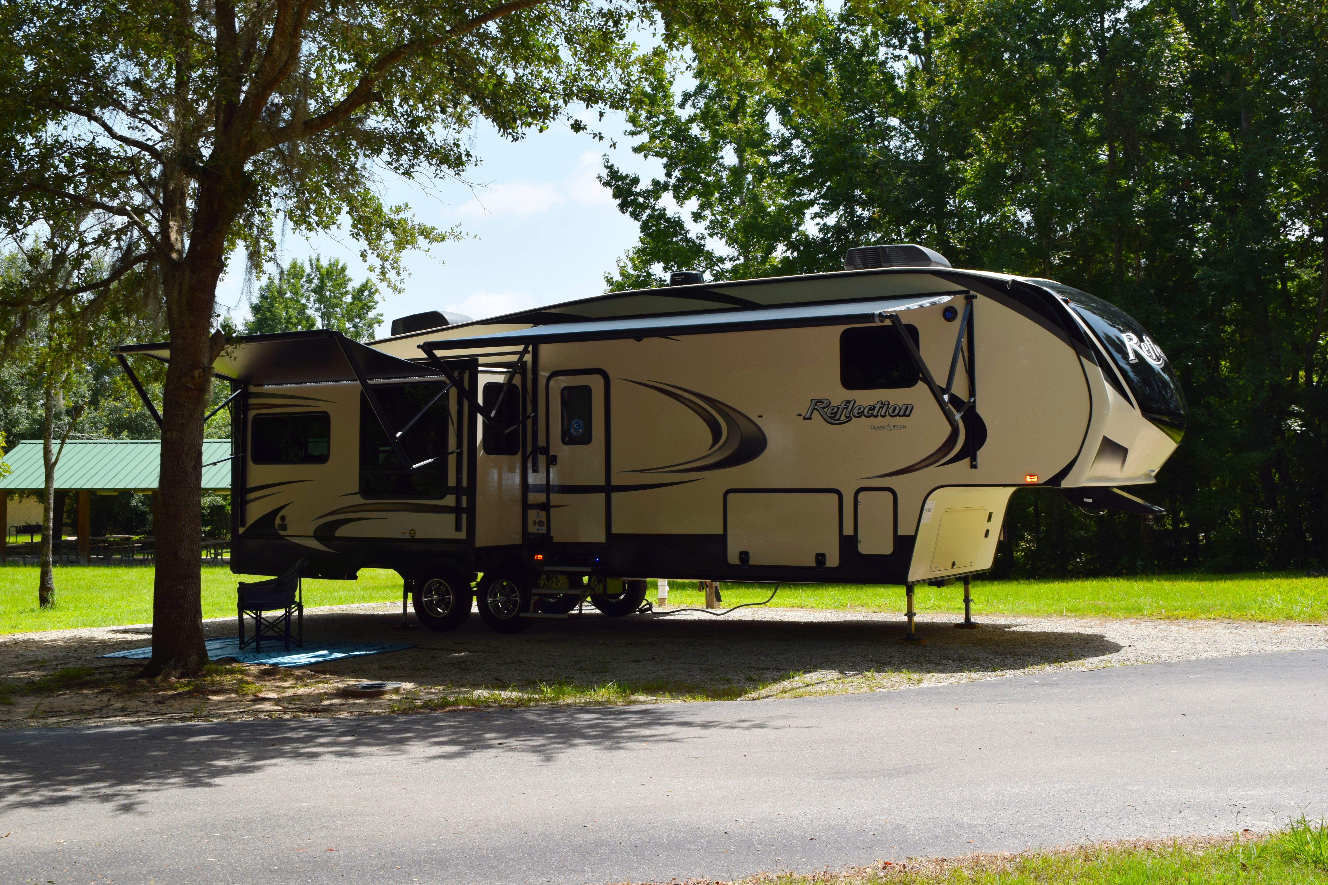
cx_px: 664
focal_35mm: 40
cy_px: 442
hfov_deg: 47.9
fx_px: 1494
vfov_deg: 33.0
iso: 100
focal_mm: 27
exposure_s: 1/200
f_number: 9
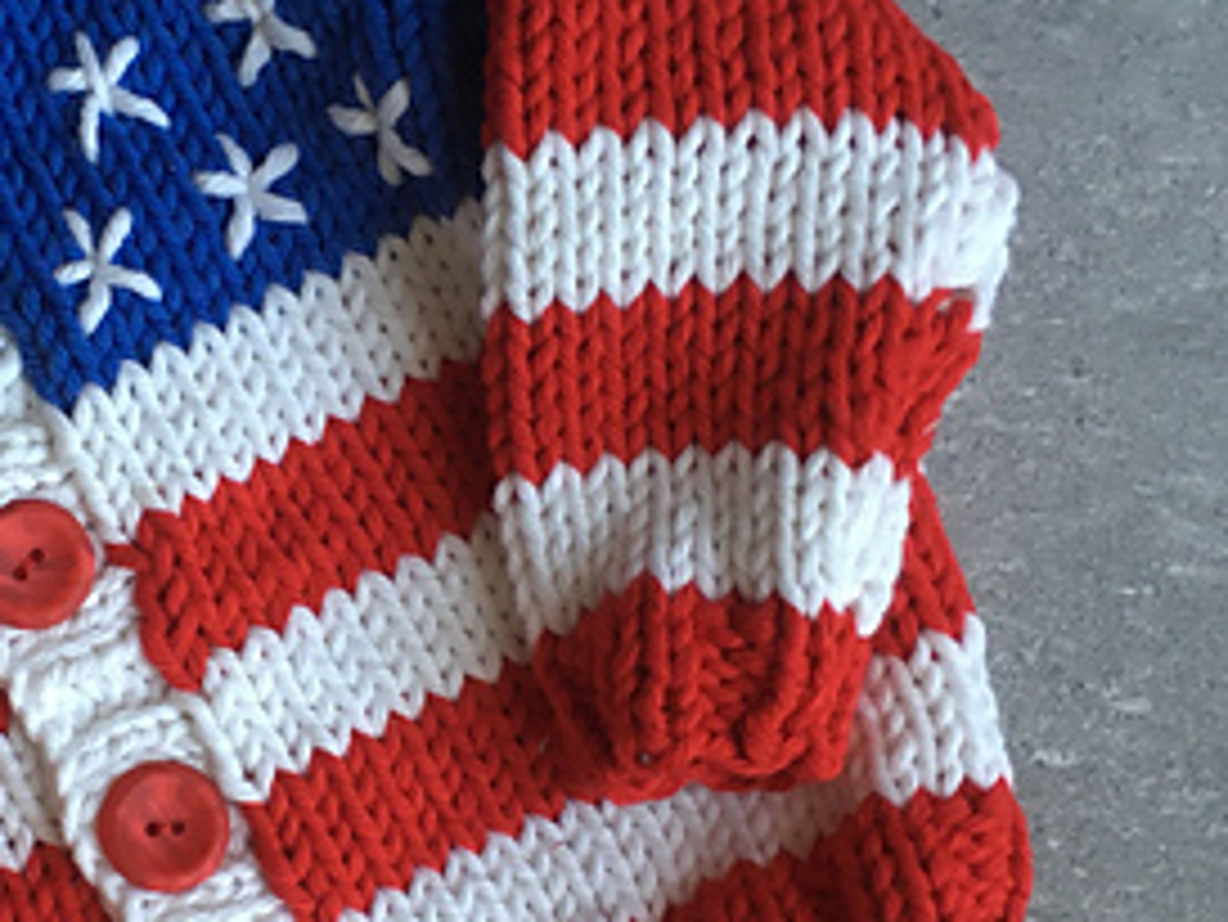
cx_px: 175
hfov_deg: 27.7
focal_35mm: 68
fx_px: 2413
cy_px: 585
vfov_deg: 21.6
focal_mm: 4.15
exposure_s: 1/40
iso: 25
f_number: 2.2
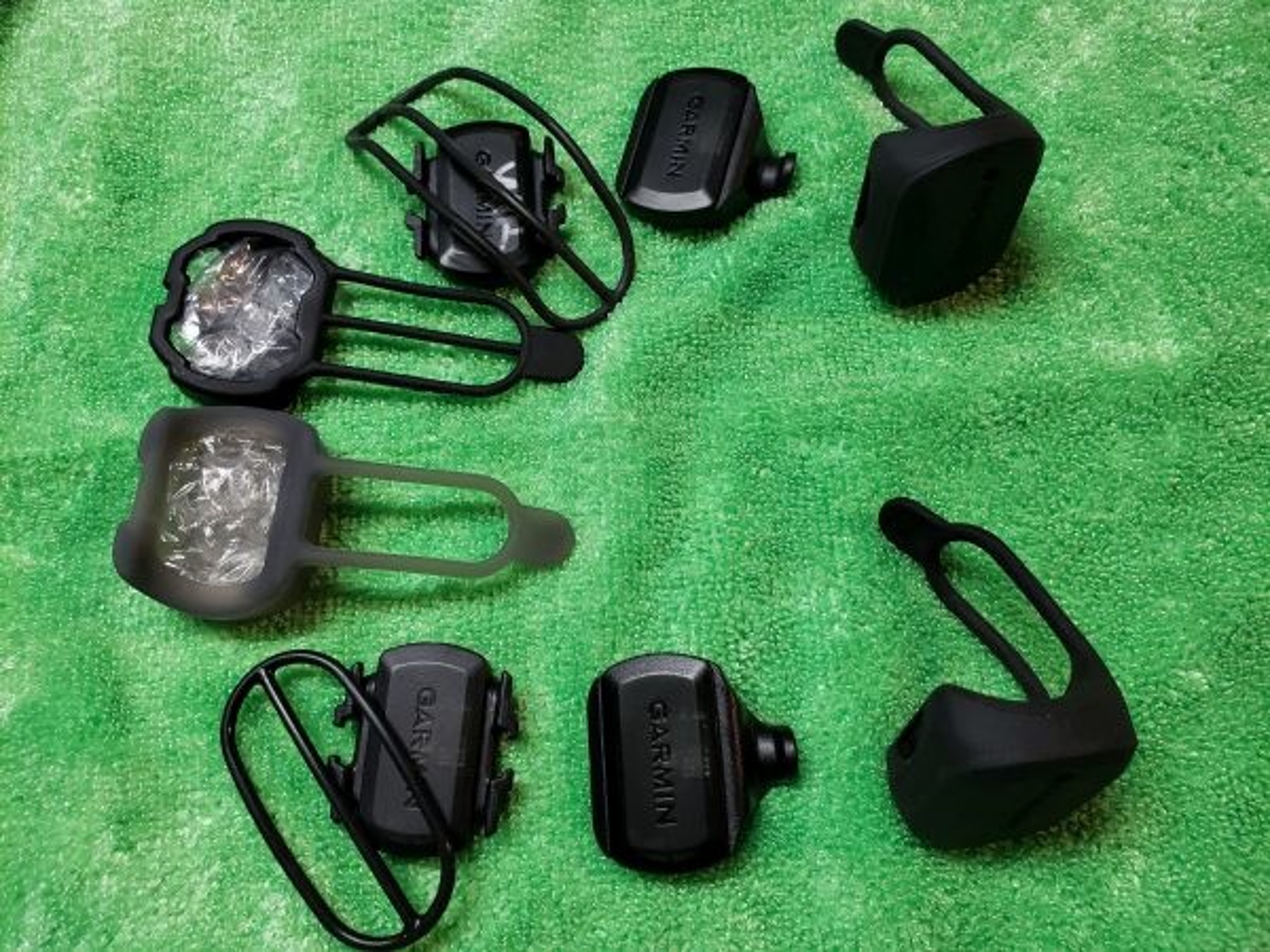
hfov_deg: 67.3
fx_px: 954
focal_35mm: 26
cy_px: 476
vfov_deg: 53.1
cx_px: 635
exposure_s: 1/60
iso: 320
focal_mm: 4.3
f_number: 2.4
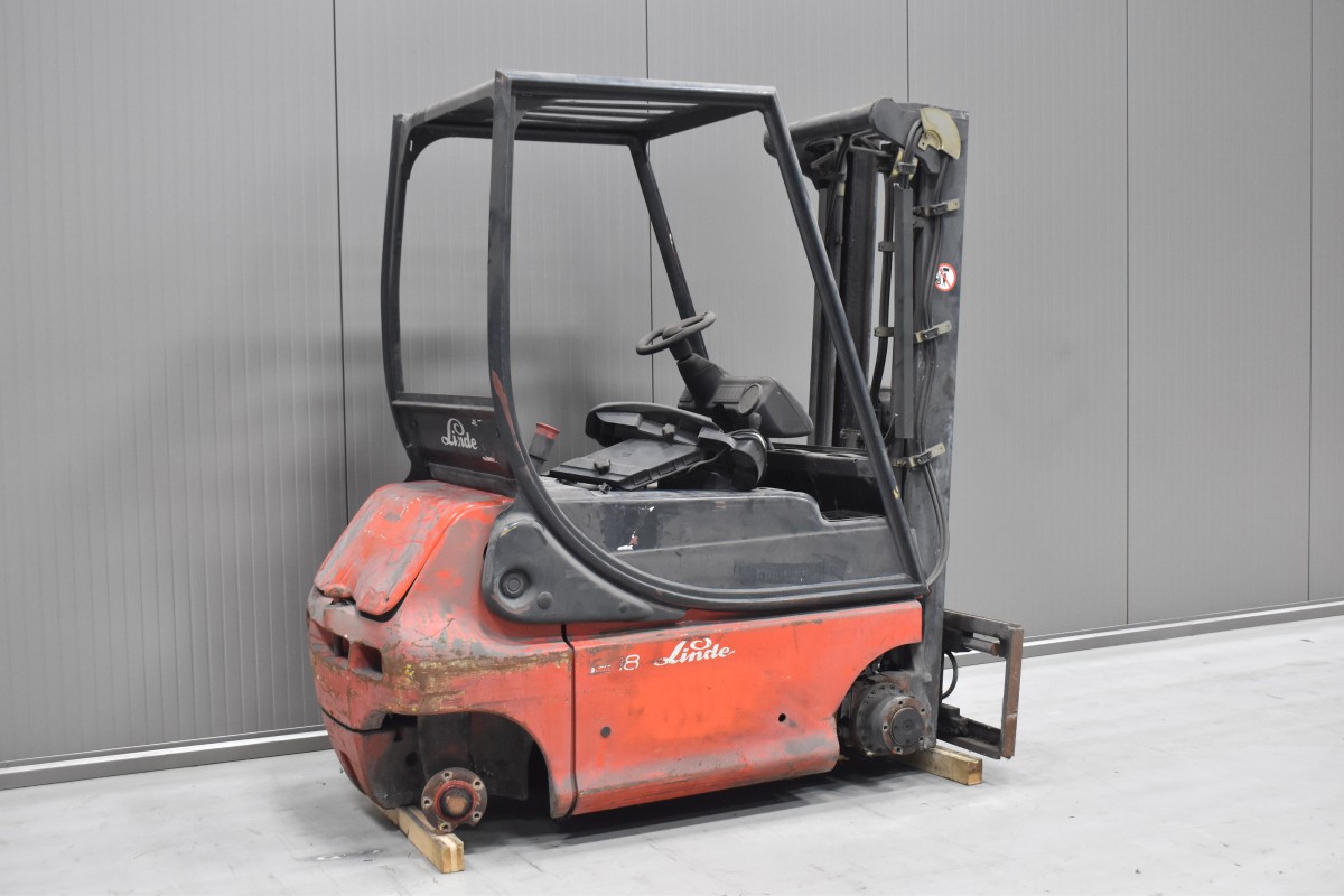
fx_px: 1624
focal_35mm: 44
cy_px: 448
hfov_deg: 45.0
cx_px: 672
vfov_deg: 30.8
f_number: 5
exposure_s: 1/40
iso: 1600
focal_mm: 29
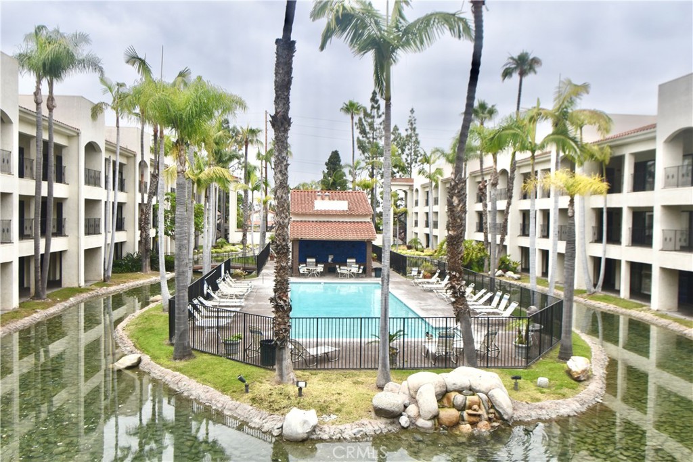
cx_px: 346
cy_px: 231
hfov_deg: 61.9
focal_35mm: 30
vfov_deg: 43.6
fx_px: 578
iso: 200
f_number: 9
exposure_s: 1/320
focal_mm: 20
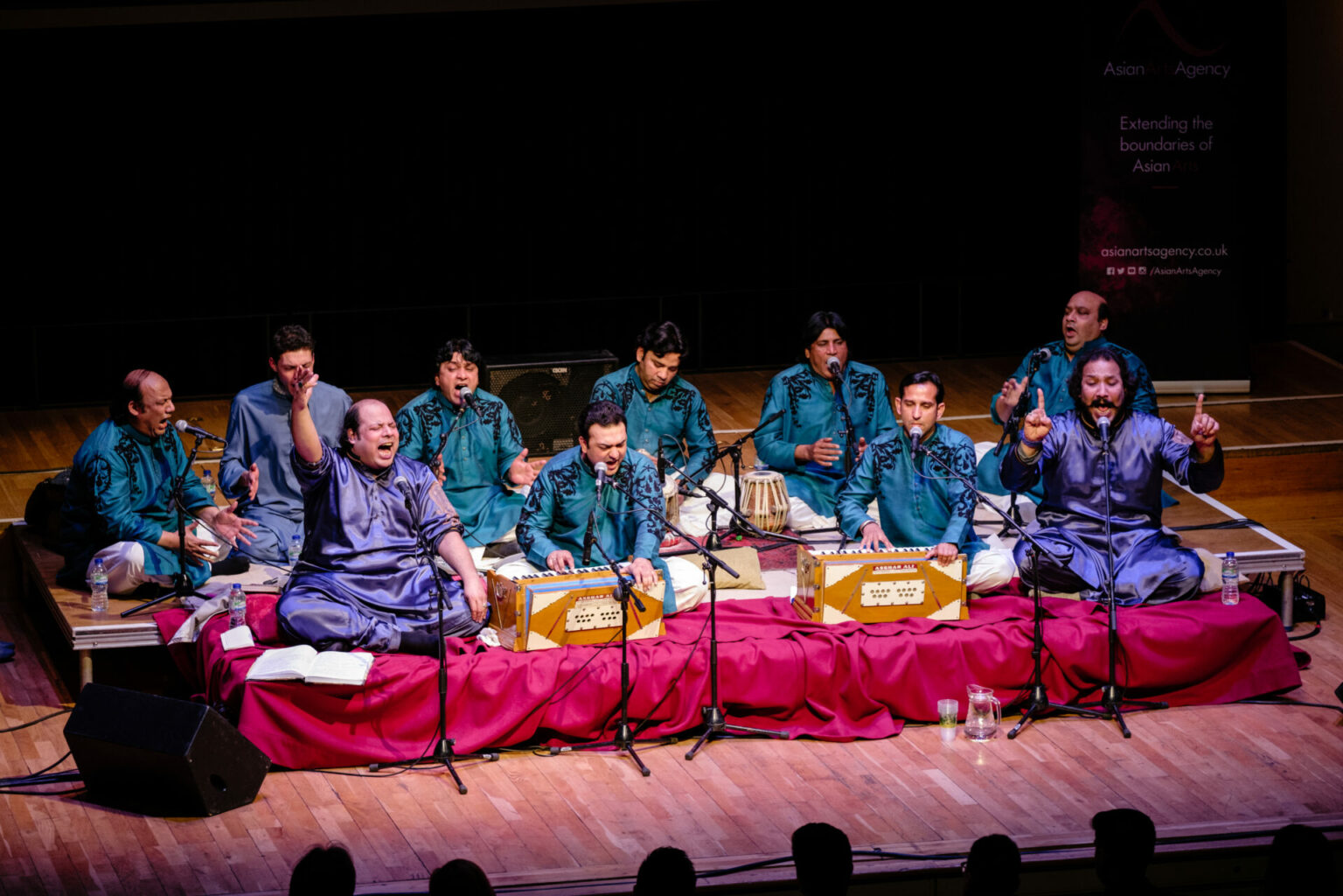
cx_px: 672
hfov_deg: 15.1
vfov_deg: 10.1
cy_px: 448
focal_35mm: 136
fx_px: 5073
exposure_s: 1/140
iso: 1600
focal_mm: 90.6
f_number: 2.8
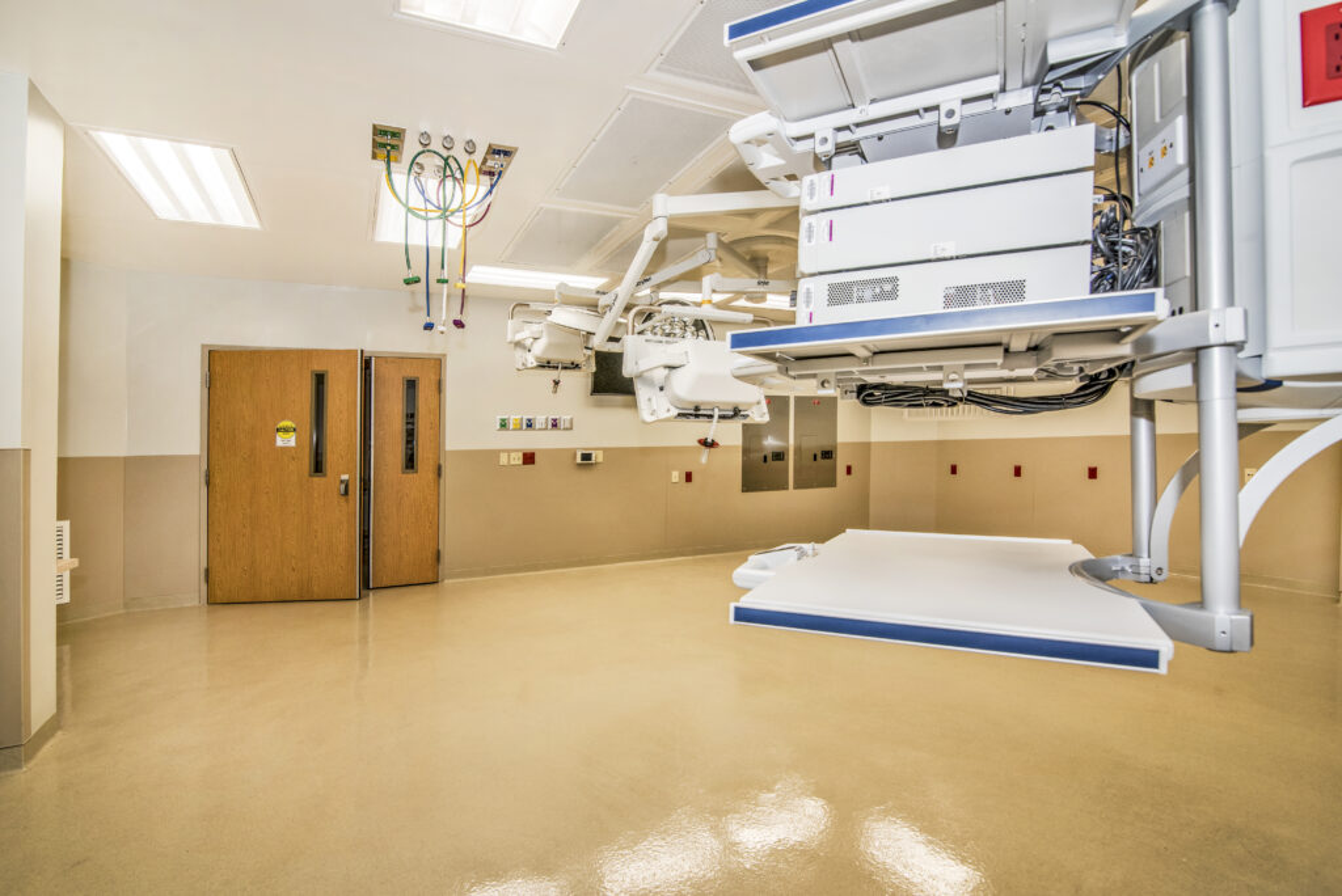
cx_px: 671
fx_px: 597
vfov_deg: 73.8
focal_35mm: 16
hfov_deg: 96.7
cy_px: 448
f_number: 7.1
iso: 320
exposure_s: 1/160
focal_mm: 16
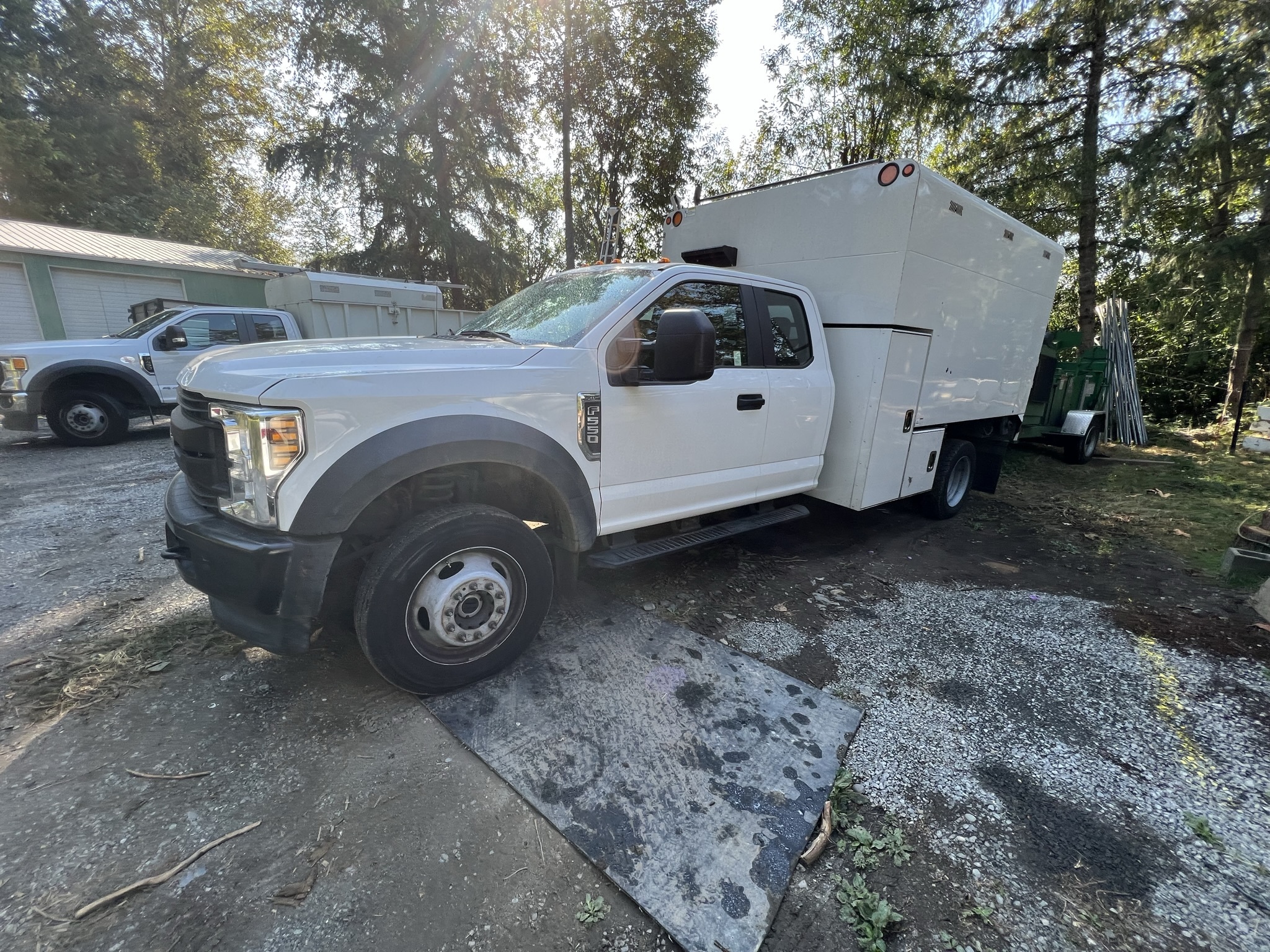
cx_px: 635
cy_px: 476
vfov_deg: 89.9
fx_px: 477
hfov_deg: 106.2
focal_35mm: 13
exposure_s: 1/272
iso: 32
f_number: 1.8
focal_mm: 1.57
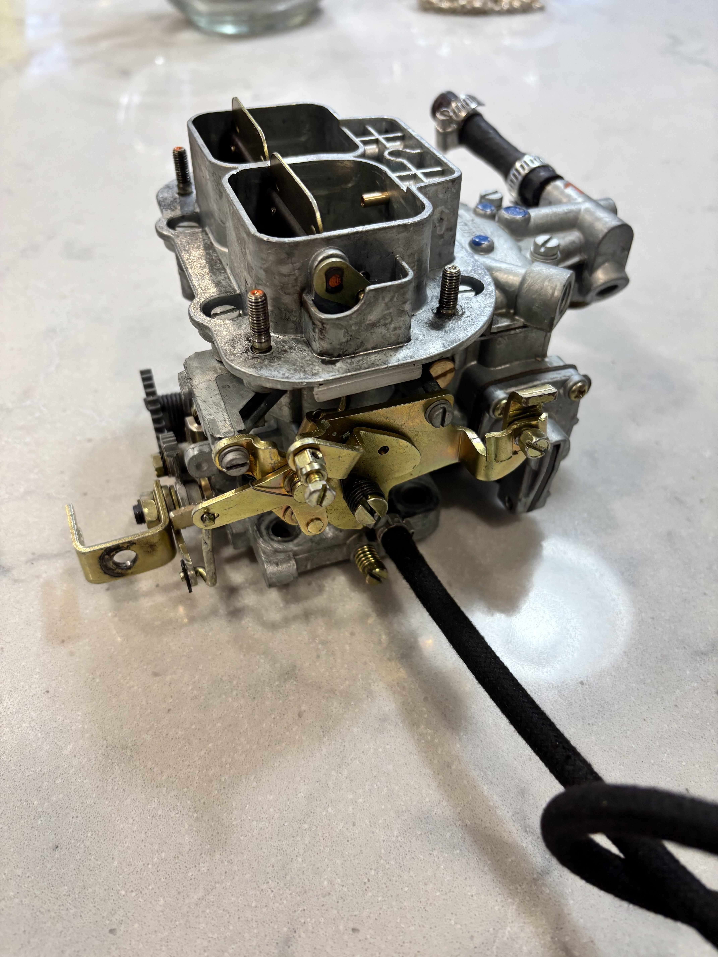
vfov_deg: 67.3
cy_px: 478
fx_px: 719
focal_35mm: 26
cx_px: 359
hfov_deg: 53.1
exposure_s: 1/120
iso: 125
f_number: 1.6
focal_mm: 5.96
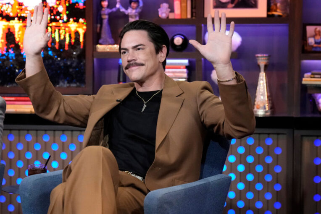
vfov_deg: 13.4
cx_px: 160
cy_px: 107
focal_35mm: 102
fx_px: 910
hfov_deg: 20.0
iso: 4000
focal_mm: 68
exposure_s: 1/160
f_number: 2.8
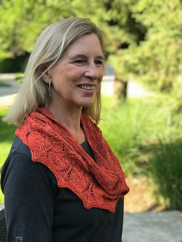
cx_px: 91
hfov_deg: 25.7
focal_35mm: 57
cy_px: 121
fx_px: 400
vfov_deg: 33.8
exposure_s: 1/120
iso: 25
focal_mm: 6.6
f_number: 2.8
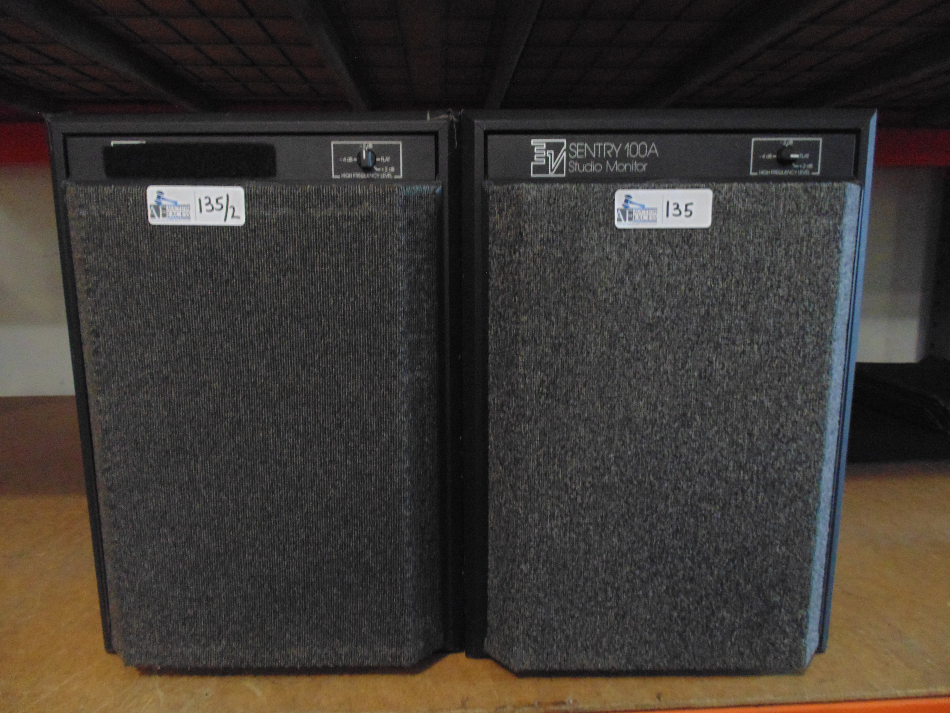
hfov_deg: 76.4
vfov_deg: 61.1
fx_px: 604
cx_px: 475
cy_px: 356
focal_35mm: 22
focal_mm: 4
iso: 400
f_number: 3.1
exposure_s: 1/6
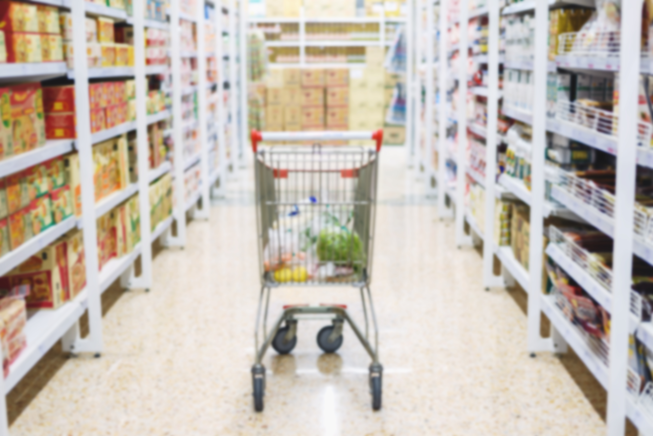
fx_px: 907
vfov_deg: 27.0
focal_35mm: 50
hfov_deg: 39.6
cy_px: 218
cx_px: 326
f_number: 2.2
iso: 200
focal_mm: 50
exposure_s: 1/200
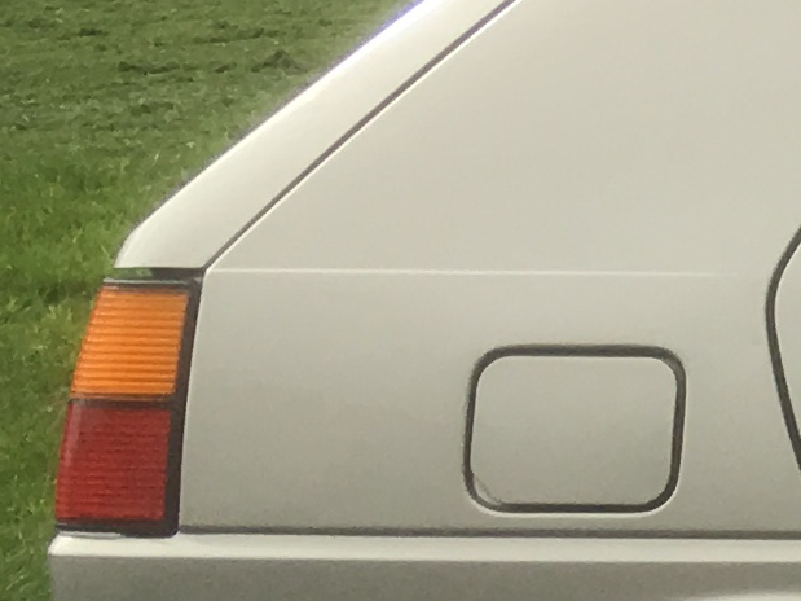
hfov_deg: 8.6
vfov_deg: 7.8
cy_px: 28
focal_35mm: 189
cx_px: 2438
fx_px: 4373
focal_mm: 4.15
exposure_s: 1/1083
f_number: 2.2
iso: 25
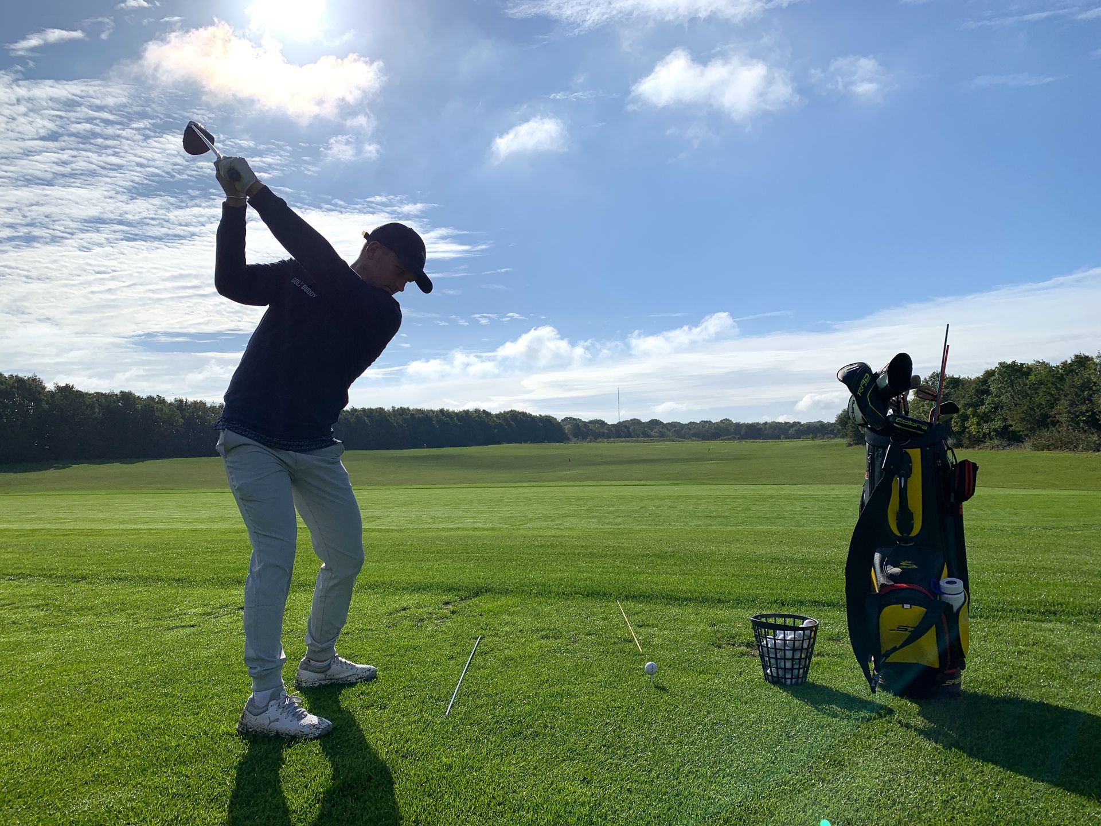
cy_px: 413
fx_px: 827
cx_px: 550
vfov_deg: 53.1
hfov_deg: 67.3
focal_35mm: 26
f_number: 1.8
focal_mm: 4.25
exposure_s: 1/9524
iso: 25
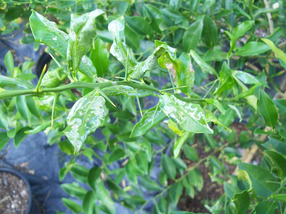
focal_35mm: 36
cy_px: 107
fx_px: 297
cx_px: 143
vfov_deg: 39.7
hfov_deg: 51.4
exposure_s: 1/33.4
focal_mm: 6
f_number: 2.7
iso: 80
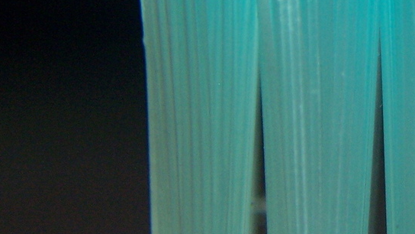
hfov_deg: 7.8
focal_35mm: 277
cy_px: -114
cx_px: 339
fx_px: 3048
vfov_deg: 4.4
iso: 140
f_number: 5.6
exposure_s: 1/60
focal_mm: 18
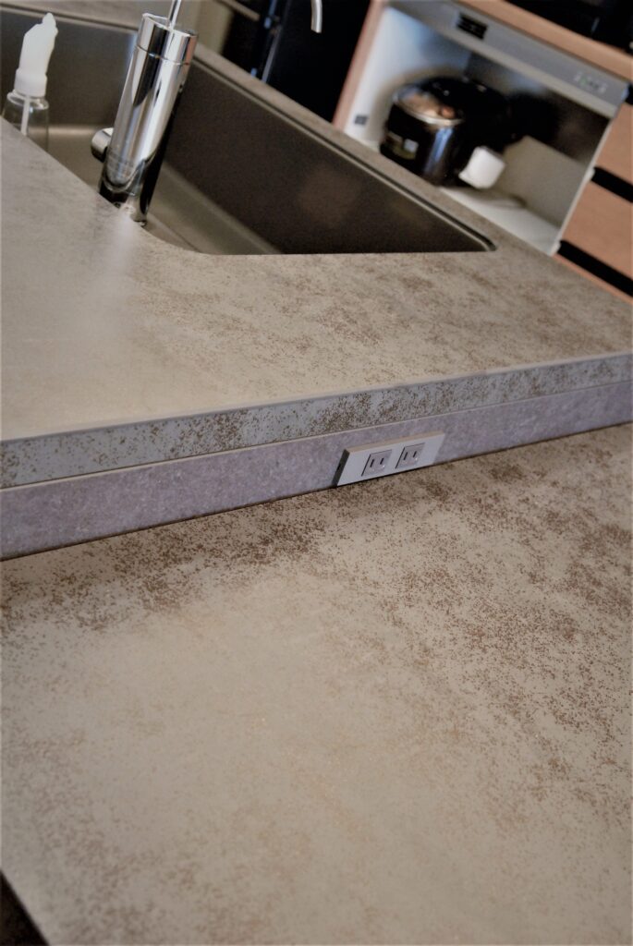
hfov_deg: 32.0
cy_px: 473
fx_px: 1105
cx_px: 316
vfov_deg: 46.4
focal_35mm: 42
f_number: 5
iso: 1000
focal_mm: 28
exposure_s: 1/40
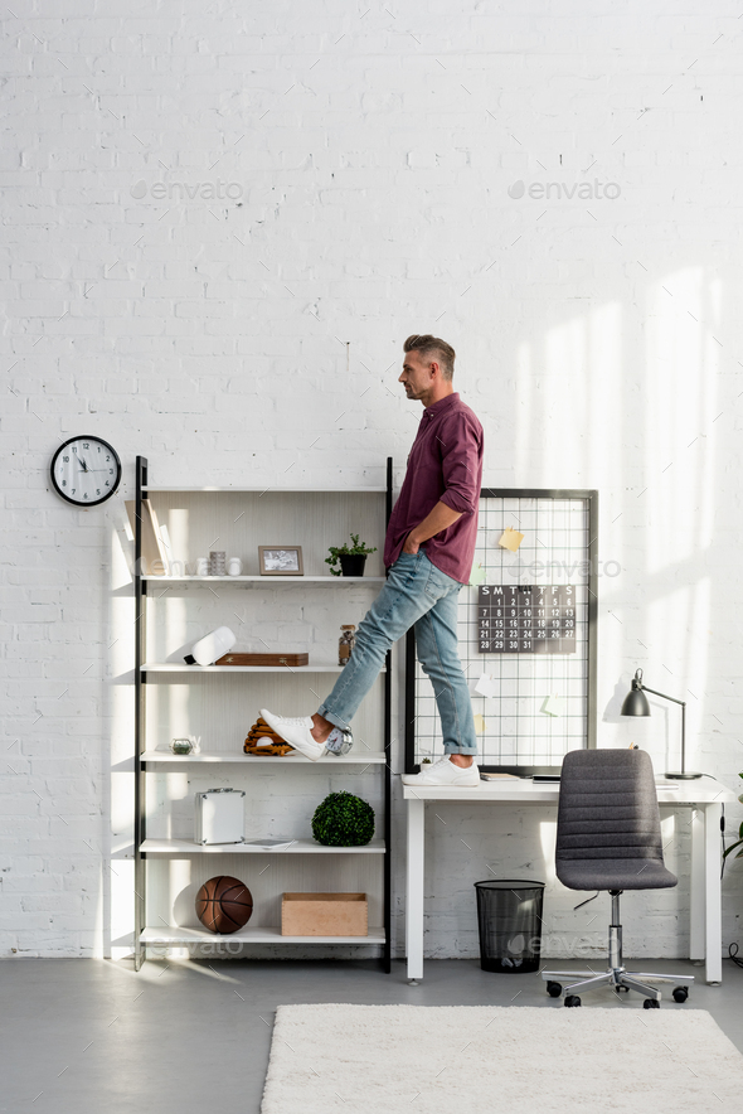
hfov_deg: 16.7
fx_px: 2536
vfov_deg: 24.8
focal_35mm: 82
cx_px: 372
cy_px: 557
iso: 200
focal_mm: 82
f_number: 4
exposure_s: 1/200
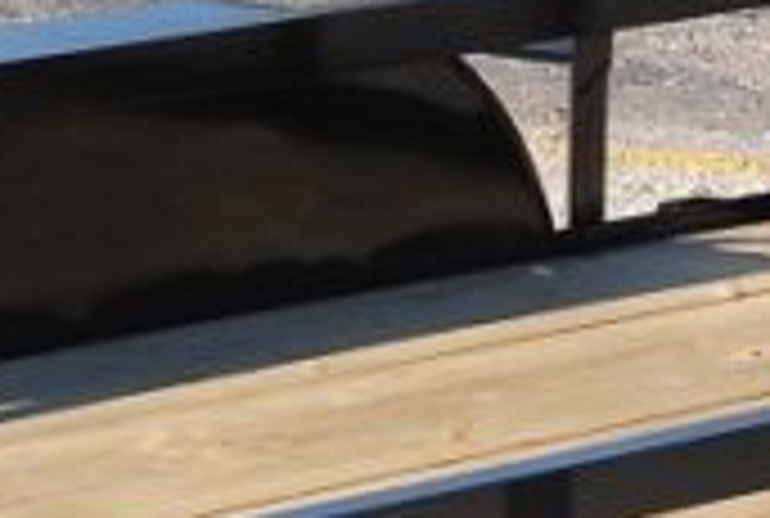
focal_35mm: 405
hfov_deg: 5.1
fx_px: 8685
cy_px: 309
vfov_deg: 3.4
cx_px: 401
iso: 400
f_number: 8
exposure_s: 1/750
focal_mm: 45
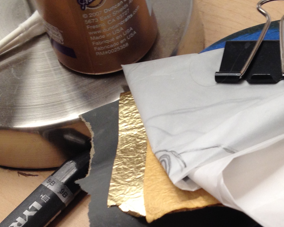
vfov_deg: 16.4
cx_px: 205
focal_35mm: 91
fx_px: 765
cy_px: 253
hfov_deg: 20.9
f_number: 2.4
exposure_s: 1/30
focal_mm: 4.28
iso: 64
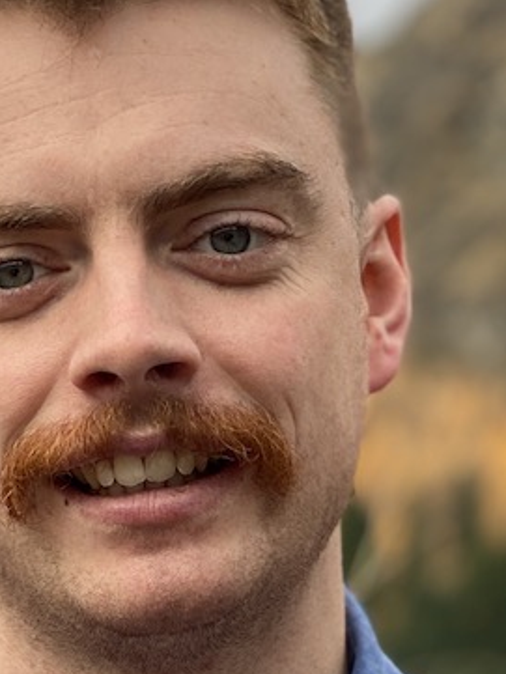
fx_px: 3740
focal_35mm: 192
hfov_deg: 7.7
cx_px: 107
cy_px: 941
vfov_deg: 10.0
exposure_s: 1/138
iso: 20
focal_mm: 6
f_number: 2
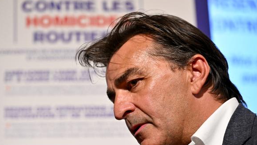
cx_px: 117
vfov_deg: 8.0
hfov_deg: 14.1
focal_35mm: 152
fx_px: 1036
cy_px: 77
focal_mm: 120
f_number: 4
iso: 2500
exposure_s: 1/200
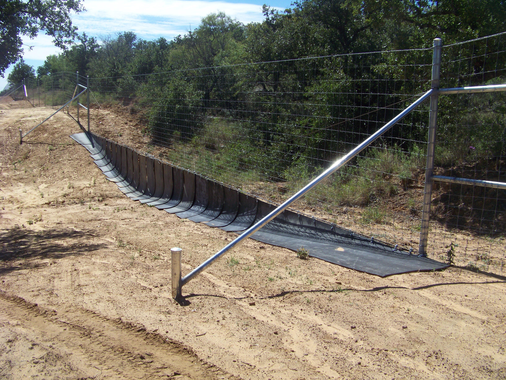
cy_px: 190
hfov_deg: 51.4
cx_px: 253
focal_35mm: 36
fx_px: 526
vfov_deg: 39.7
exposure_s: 1/800
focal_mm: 5.85
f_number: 4
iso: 68
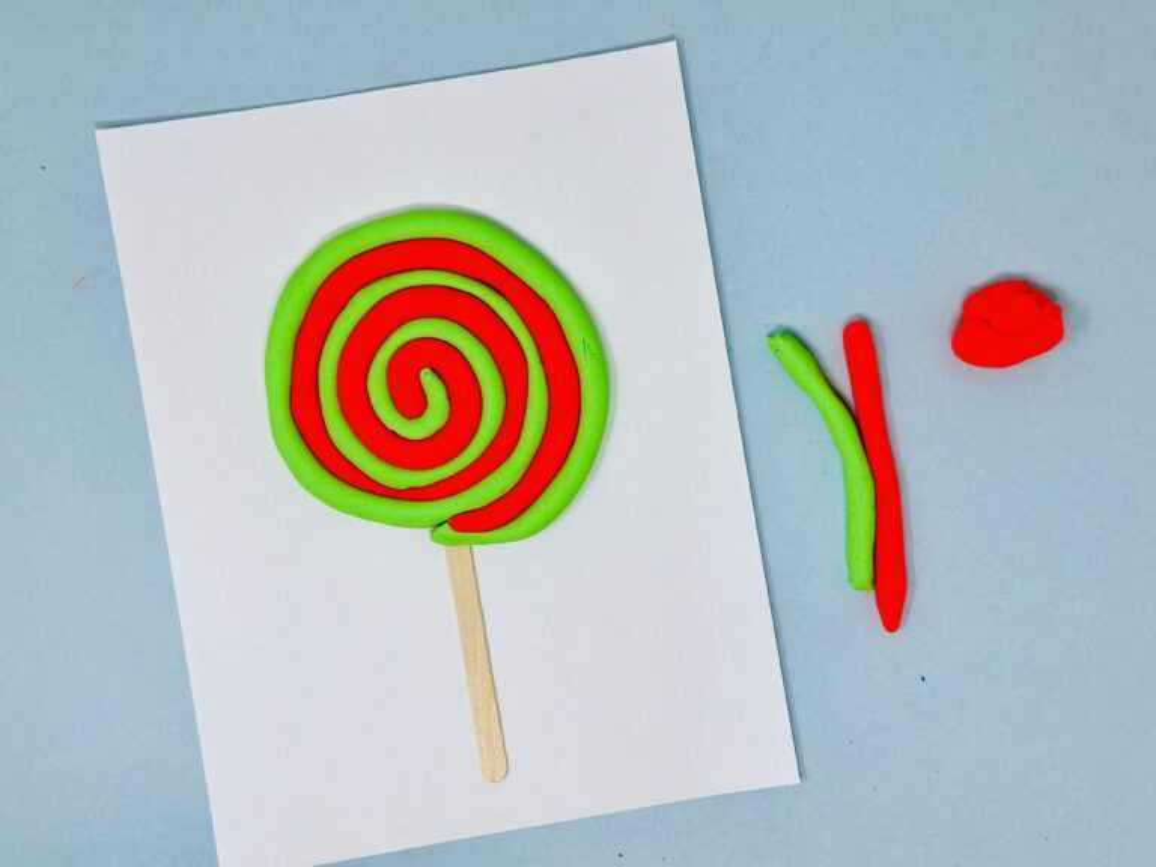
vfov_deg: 30.3
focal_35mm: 48
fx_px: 1603
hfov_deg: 39.7
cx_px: 578
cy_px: 434
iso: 80
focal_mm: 6.86
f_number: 1.78
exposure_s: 1/335
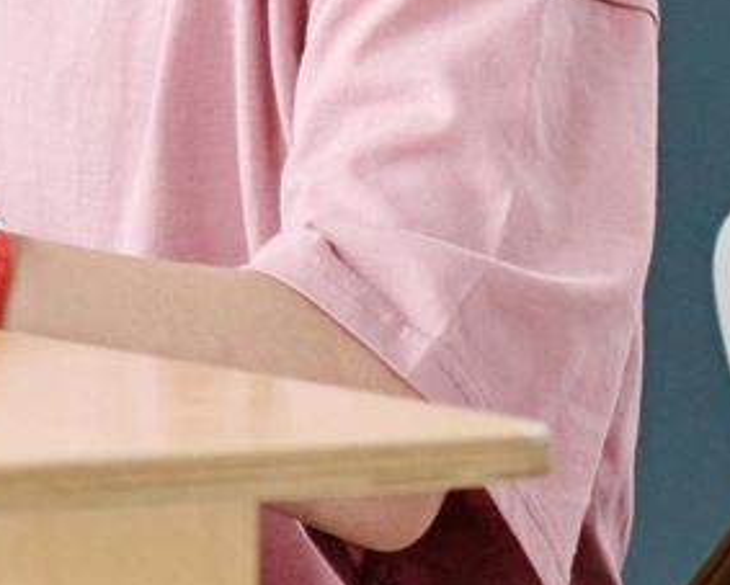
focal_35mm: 597
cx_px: -1714
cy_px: -508
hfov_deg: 3.2
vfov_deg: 2.6
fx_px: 12912
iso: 800
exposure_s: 1/160
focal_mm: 85
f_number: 2.8
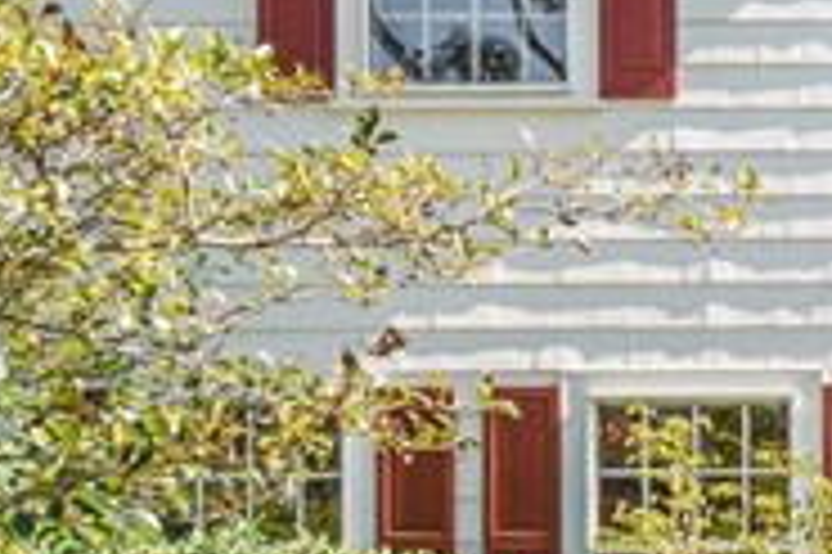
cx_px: 1480
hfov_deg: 17.0
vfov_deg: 13.6
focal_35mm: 100
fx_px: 2309
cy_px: 376
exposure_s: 1/640
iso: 500
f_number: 7.1
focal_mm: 17
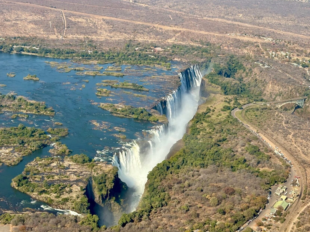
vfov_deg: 22.9
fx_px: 573
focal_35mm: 64
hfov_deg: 30.2
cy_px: 125
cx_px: 137
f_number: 1.6
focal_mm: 5.96
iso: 40
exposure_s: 1/2012
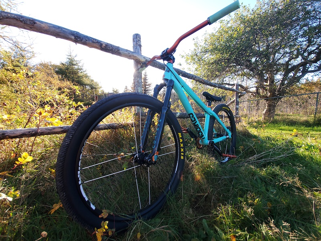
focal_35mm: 13
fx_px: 121
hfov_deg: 106.2
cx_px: 160
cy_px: 120
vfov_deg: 89.9
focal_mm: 1.8
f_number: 2.2
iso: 32
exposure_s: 1/120
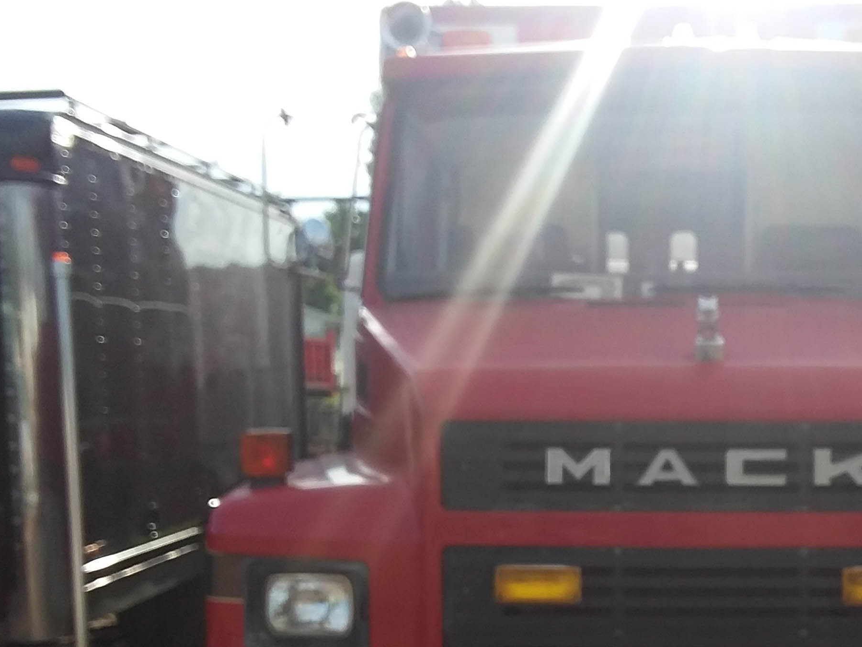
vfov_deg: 29.4
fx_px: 1220
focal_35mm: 49
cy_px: 440
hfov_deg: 38.2
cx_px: 609
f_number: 1.9
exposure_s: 1/1022
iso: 50
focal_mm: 2.91
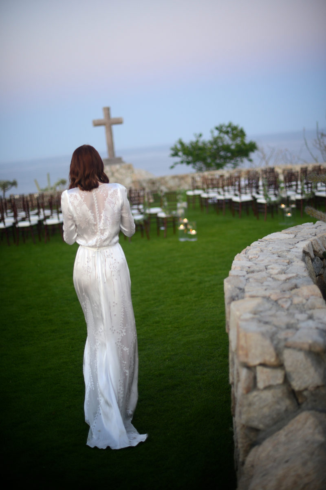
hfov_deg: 27.0
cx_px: 163
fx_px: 679
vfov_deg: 39.6
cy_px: 245
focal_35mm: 50
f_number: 1.6
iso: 320
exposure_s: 1/320
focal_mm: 50
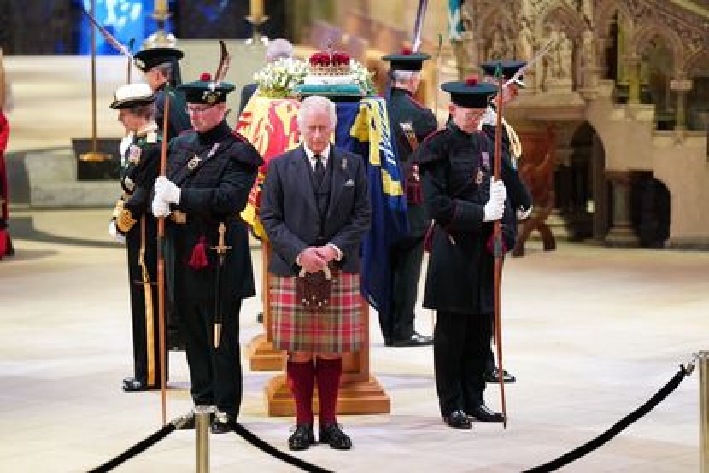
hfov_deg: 13.1
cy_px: 236
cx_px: 354
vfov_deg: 8.7
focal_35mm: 157
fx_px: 3093
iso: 4000
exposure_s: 1/60
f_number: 2.8
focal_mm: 157
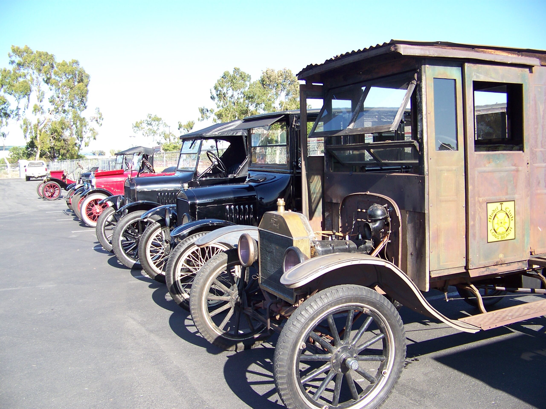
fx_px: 568
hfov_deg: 51.4
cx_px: 273
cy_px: 204
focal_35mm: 36
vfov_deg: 39.7
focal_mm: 5.85
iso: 64
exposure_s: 1/320
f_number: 2.8
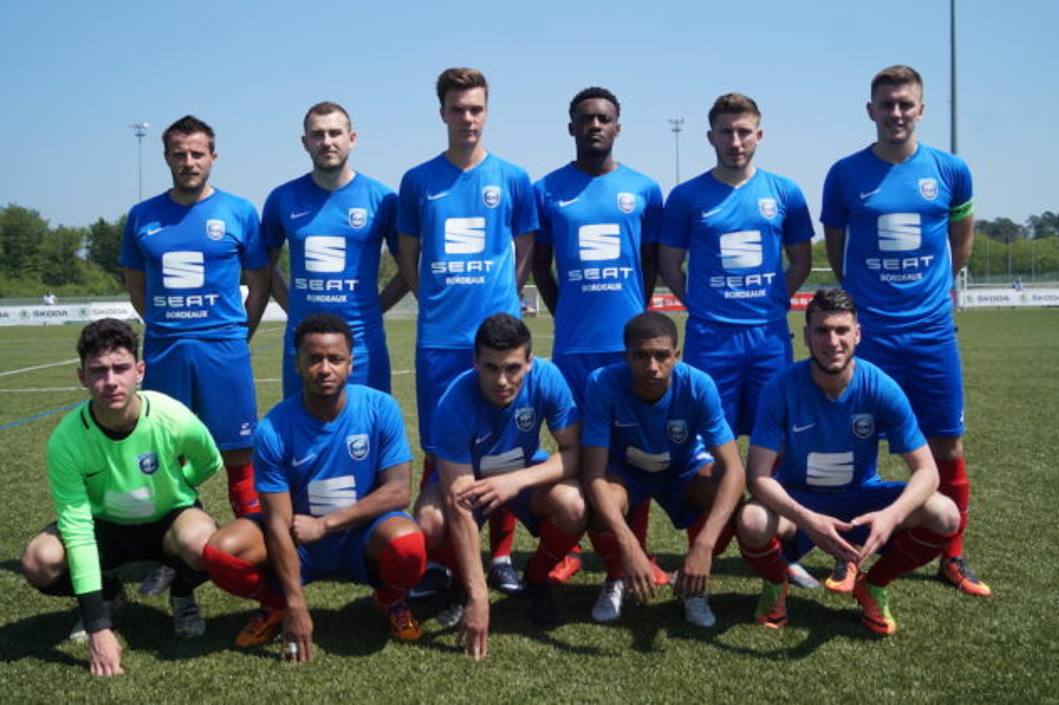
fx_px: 1147
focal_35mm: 39
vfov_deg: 34.2
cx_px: 530
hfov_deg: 49.6
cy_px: 352
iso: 200
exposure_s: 1/2000
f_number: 4
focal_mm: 26
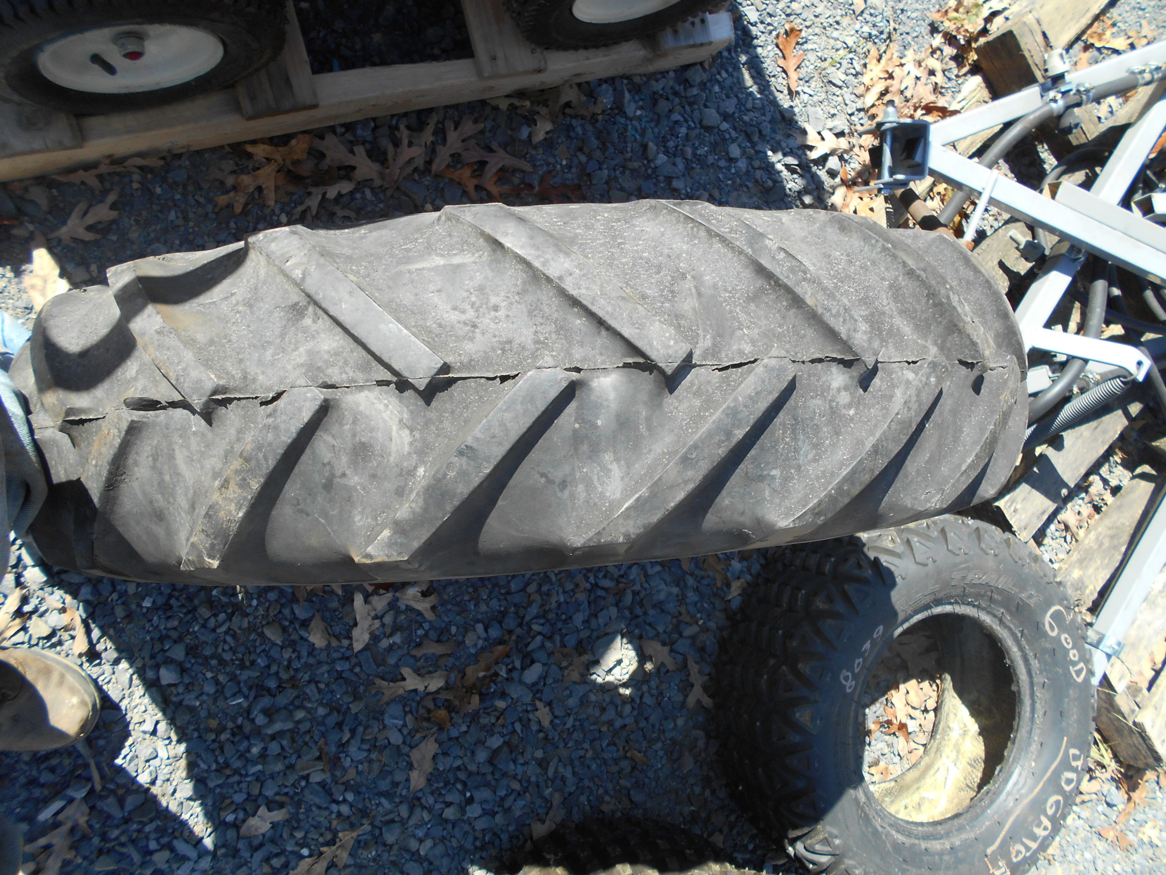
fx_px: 876
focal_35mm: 26
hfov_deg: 67.3
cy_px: 438
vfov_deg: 53.1
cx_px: 583
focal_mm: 4.6
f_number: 3.2
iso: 80
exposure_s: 1/320
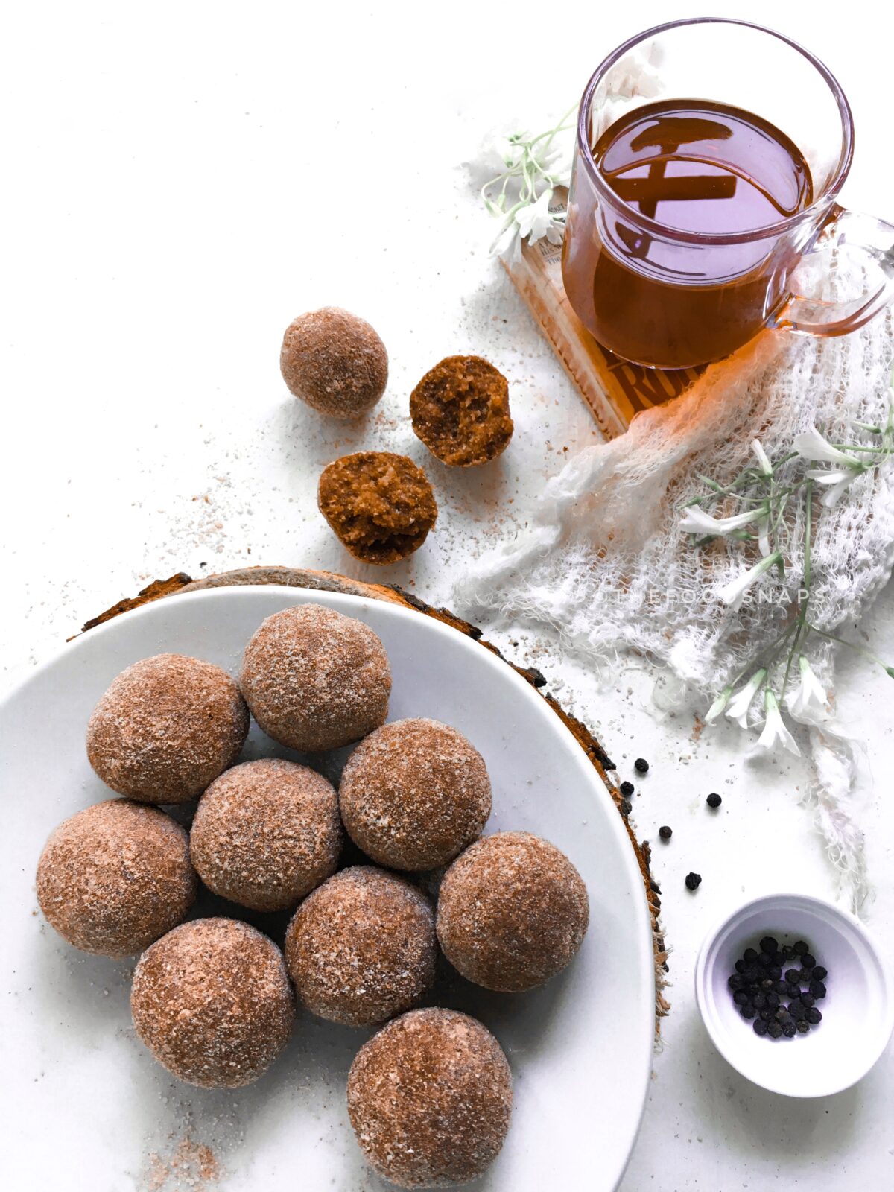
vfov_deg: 61.7
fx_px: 999
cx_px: 447
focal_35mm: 29
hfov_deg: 48.2
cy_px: 596
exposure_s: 1/35
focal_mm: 4.15
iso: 32
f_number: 2.2
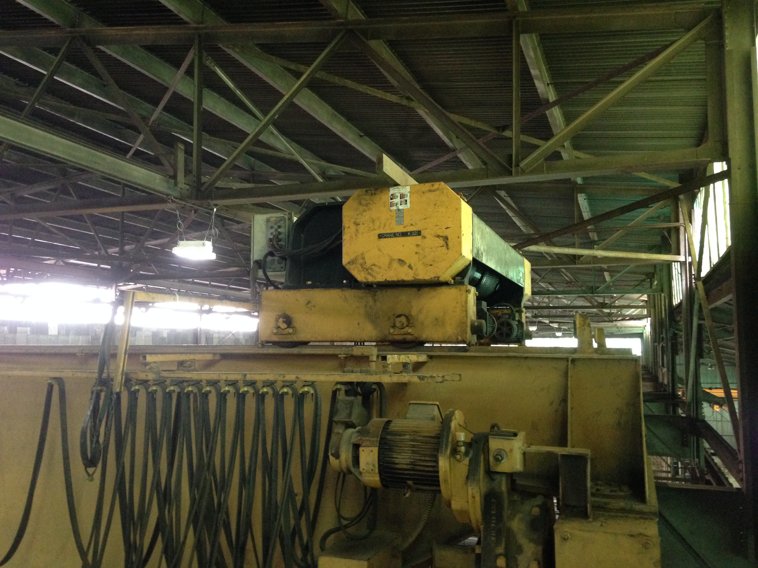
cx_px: 379
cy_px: 284
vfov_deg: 42.9
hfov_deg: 55.4
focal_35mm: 33
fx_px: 723
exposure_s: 1/20
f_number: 2.4
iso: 400
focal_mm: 4.12
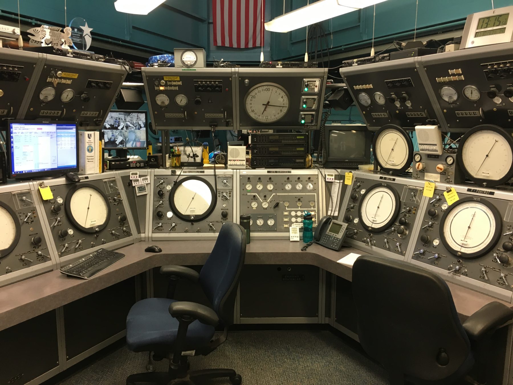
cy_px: 192
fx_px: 430
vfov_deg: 48.2
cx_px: 256
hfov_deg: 61.7
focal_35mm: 29
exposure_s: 1/30
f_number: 2.2
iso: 80
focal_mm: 4.15
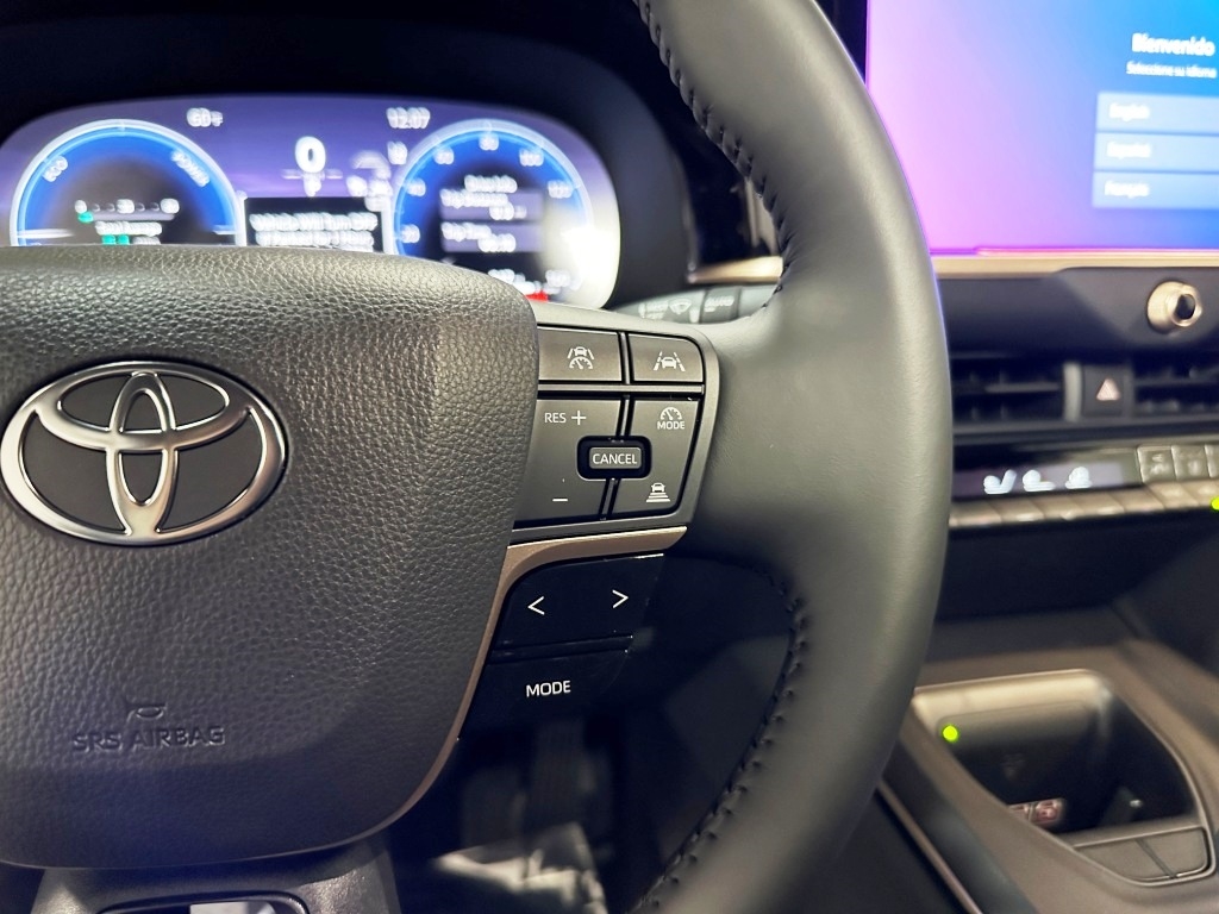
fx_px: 845
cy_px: 457
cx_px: 610
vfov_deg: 56.8
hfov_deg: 71.6
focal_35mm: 24
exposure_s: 1/40
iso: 1000
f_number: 1.78
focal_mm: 6.86
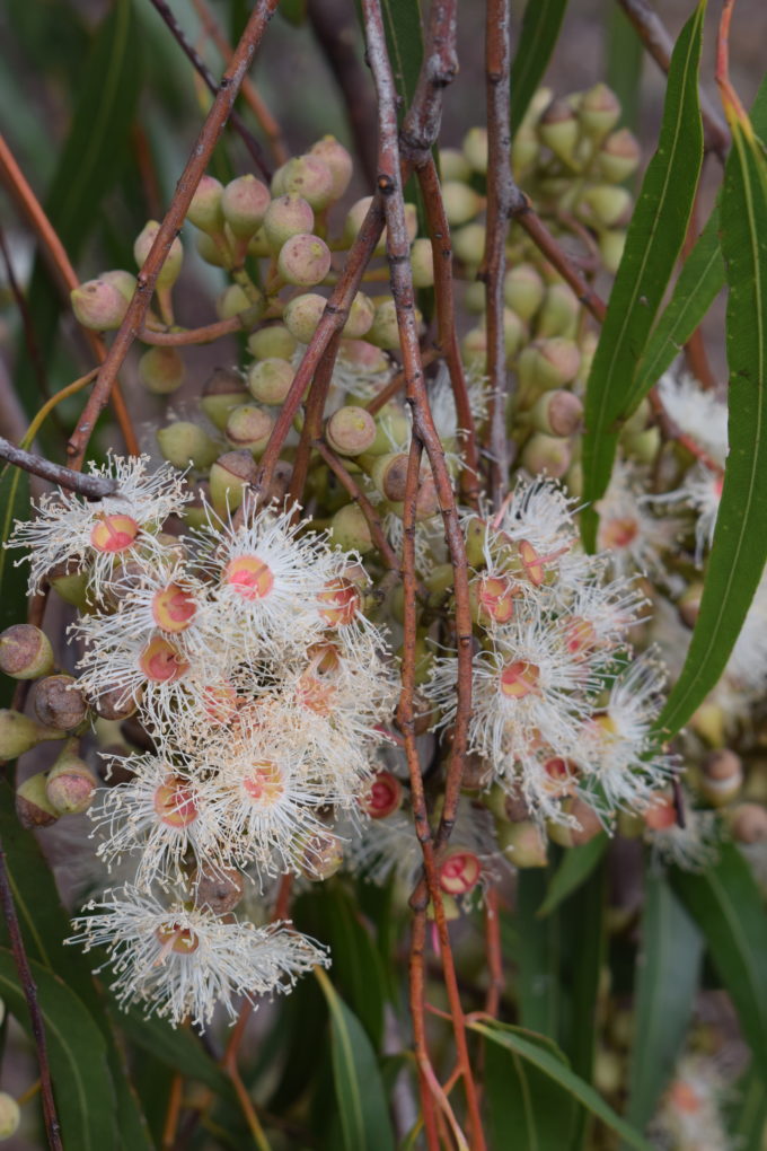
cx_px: 384
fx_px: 2636
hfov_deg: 16.6
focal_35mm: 82
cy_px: 576
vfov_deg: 24.6
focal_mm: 55
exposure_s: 1/200
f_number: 7.1
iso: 400
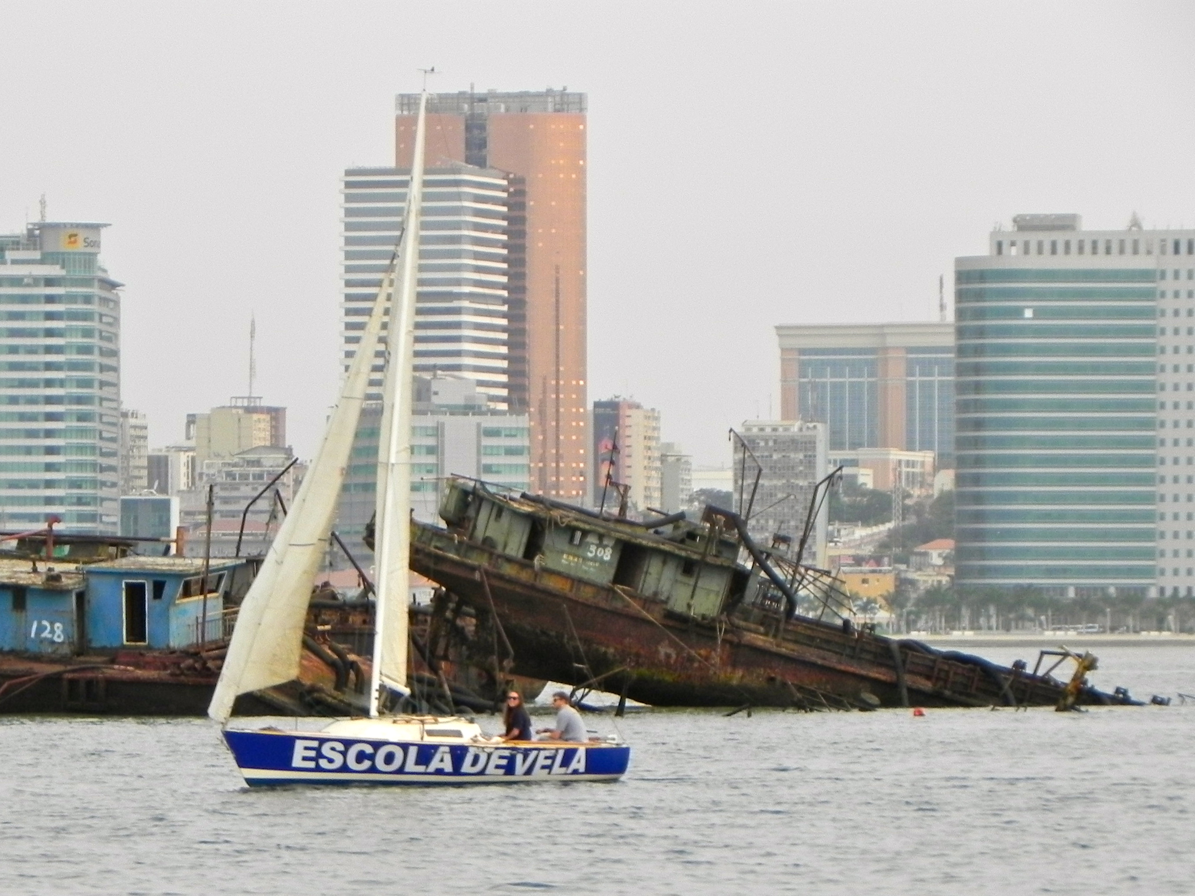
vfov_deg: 7.0
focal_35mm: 212
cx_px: 598
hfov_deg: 9.3
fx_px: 7319
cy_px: 448
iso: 160
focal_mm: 37.7
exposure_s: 1/310
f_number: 5.6
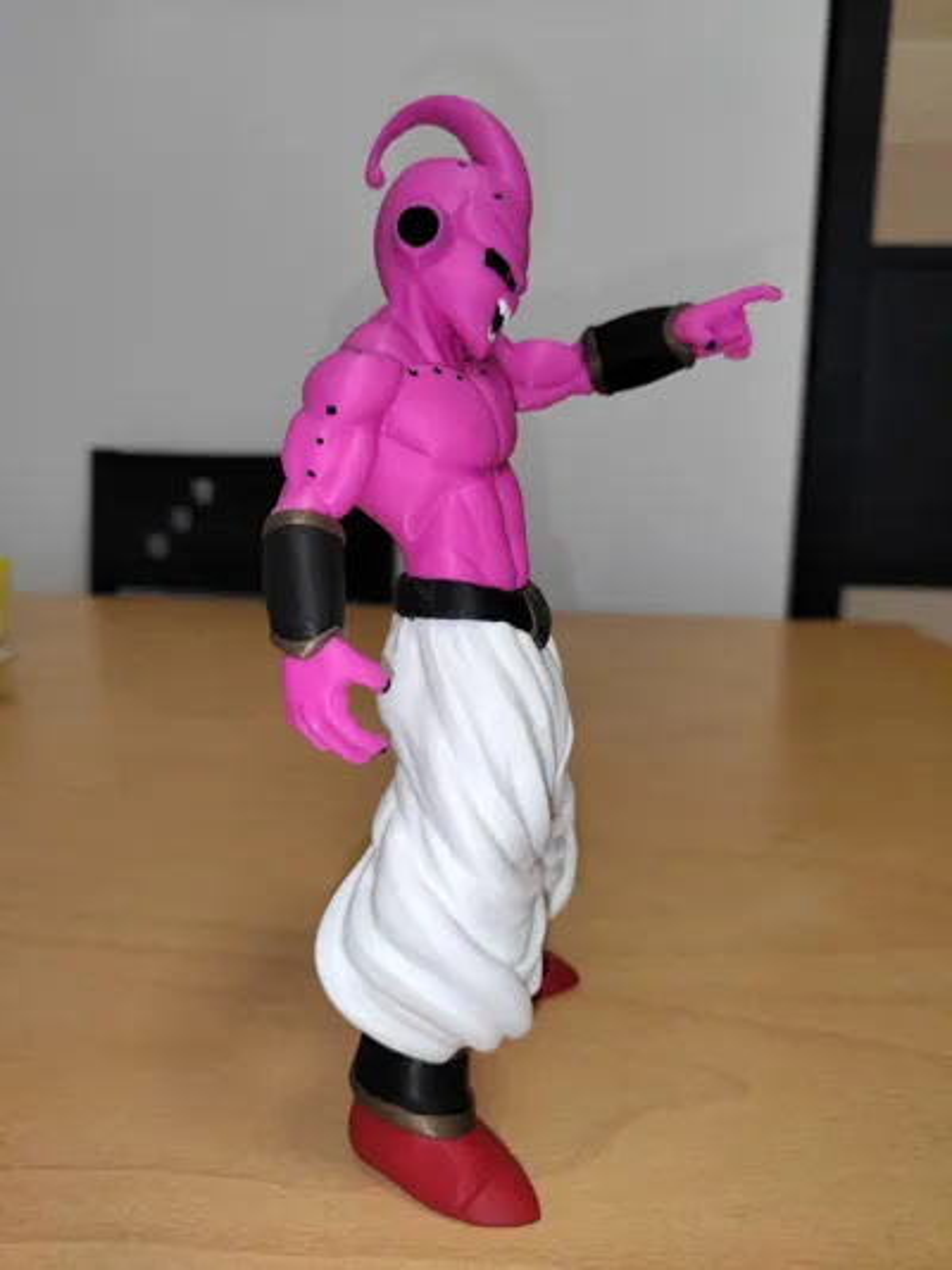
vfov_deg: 45.8
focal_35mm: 41
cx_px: 476
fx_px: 1503
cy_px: 635
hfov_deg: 35.1
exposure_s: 1/100
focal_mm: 5.59
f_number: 1.88
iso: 215
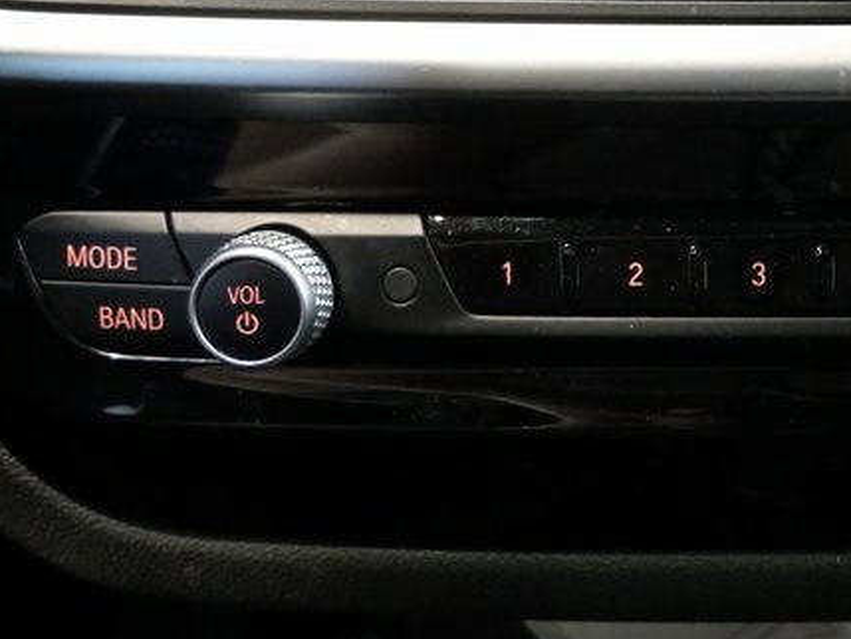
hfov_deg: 28.7
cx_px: 901
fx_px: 1525
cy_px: -22
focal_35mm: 62
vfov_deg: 22.6
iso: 3200
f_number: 3.5
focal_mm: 13
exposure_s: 1/20
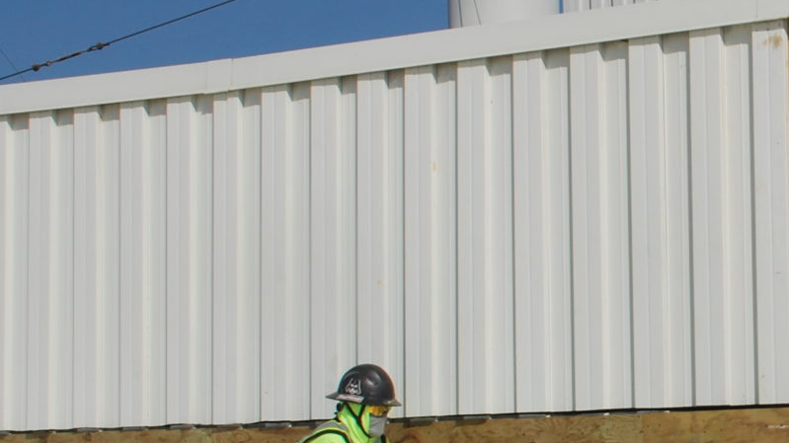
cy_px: 359
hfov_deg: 16.6
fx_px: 2531
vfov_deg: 10.0
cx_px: 1059
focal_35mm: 121
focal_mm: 24
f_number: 11
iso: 100
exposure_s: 1/500
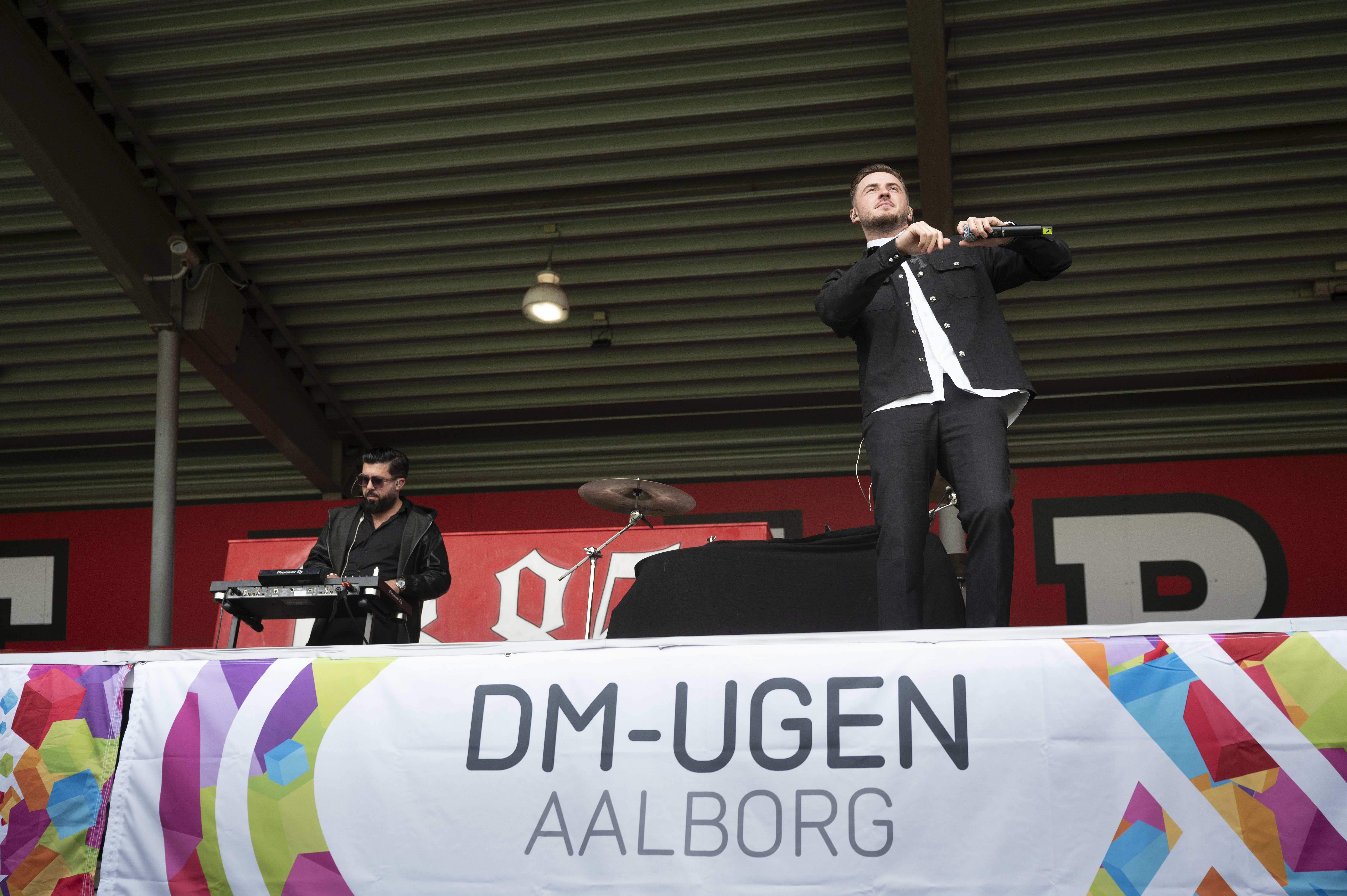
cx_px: 674
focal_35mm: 39
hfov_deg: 49.6
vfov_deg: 34.2
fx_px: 1458
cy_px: 448
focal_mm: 39
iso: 800
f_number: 3.5
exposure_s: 1/640
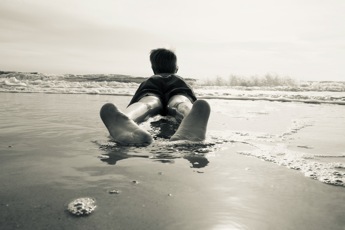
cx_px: 172
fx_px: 287
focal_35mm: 30
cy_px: 115
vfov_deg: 43.6
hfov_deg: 61.9
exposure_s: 1/400
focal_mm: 20
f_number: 10
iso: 100
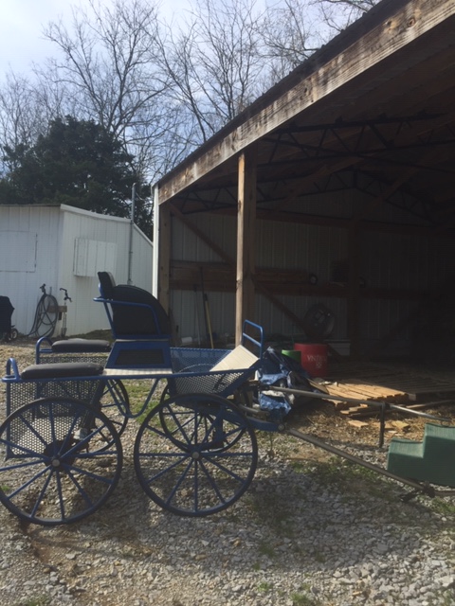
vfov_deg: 61.7
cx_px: 228
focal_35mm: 29
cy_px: 303
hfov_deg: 48.2
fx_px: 508
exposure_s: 1/1364
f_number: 2.2
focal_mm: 4.15
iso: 32
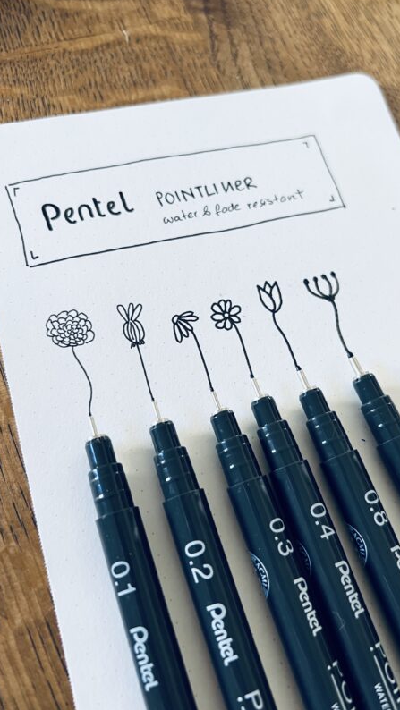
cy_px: 359
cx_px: 223
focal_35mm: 29
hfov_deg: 40.1
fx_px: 546
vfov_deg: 66.1
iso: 125
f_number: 1.5
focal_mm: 5.7
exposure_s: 1/82
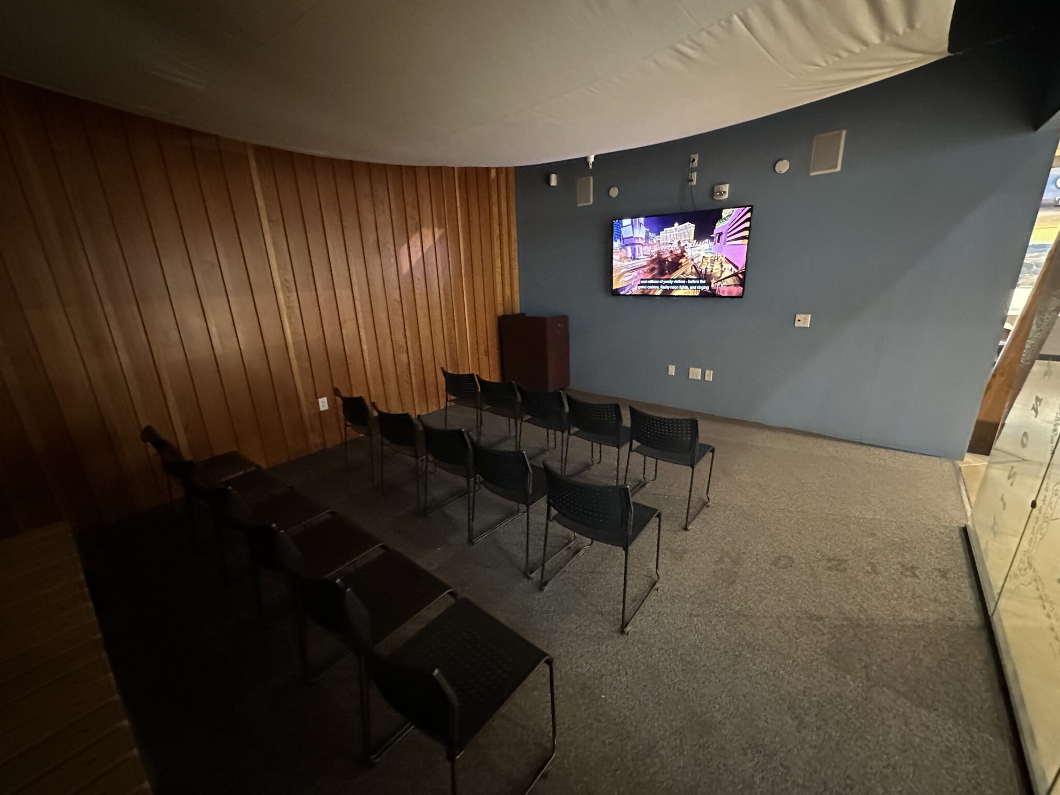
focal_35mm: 14
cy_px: 398
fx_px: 429
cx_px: 530
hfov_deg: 102.1
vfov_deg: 85.7
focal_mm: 2.22
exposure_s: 1/30
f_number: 2.2
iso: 1600
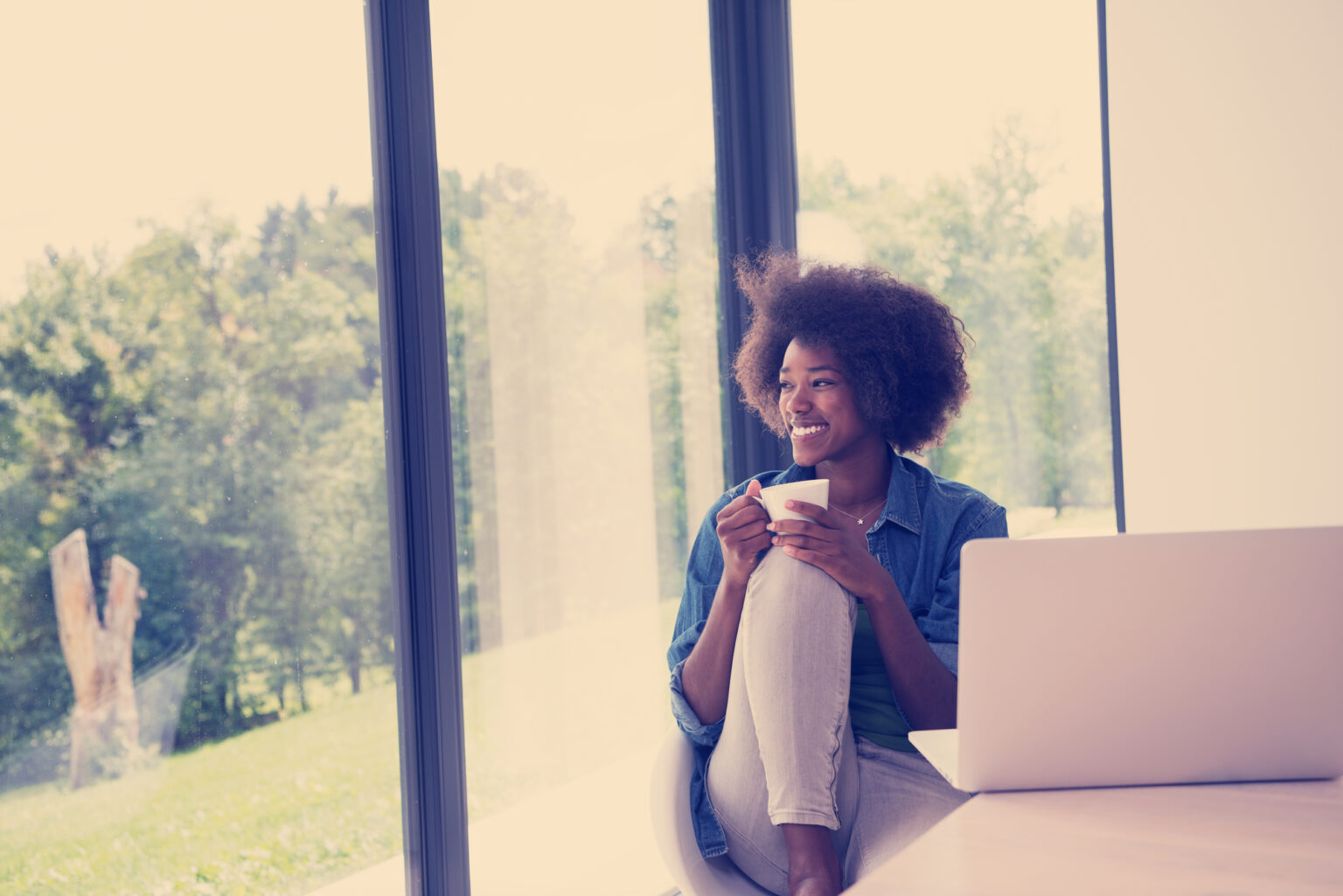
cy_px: 448
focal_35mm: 42
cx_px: 672
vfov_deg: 31.9
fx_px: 1567
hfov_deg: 46.4
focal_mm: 42
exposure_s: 1/200
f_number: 3.5
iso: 100
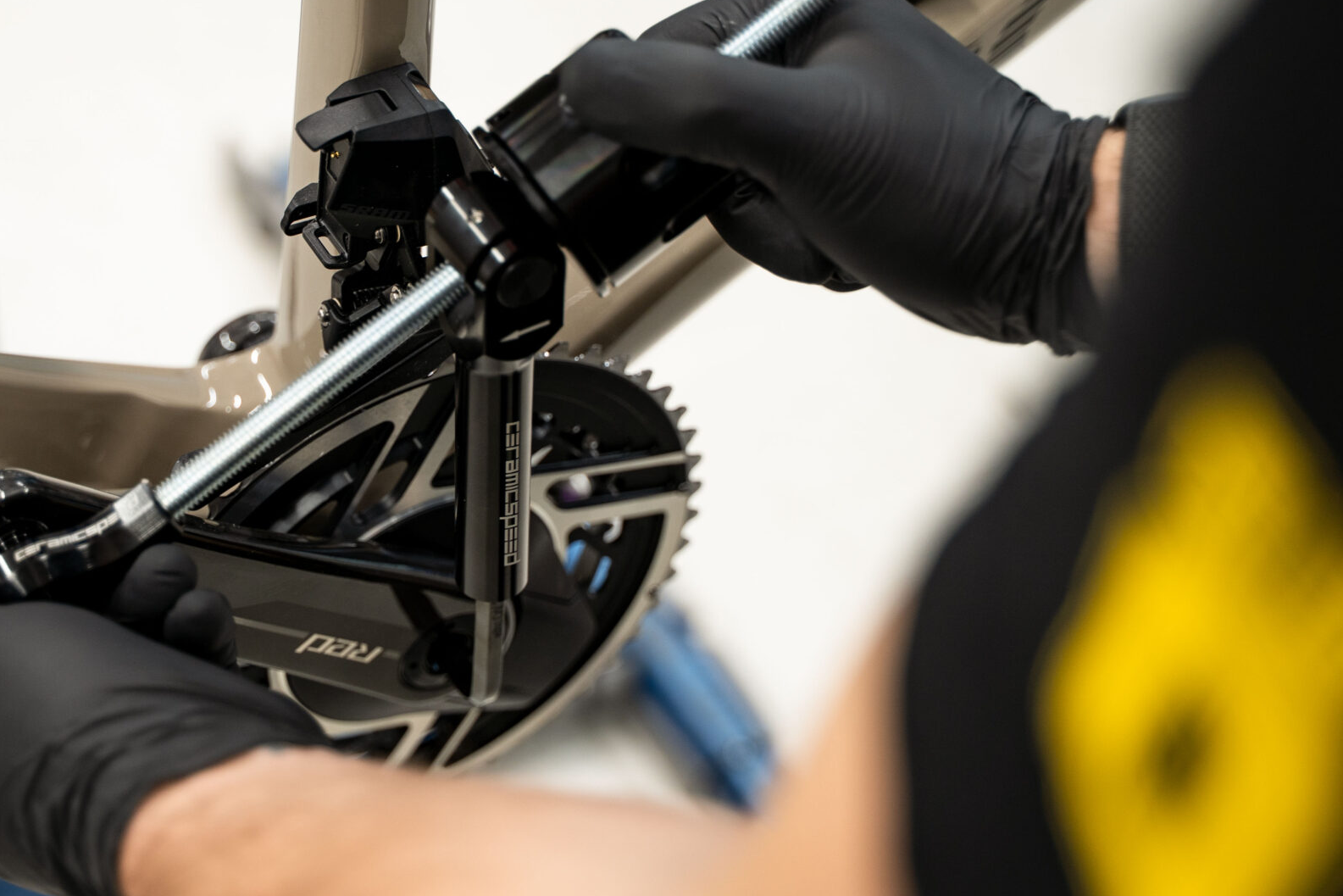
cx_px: 446
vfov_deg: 16.3
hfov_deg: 24.1
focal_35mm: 84
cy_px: 400
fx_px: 3134
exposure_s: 1/50
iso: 250
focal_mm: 52
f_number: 2.8
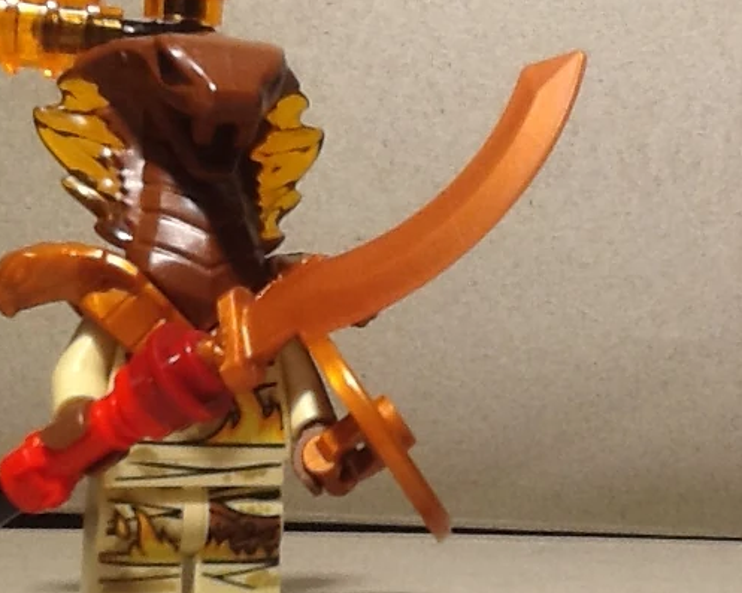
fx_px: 1822
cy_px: 418
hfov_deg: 22.8
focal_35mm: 83
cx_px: 545
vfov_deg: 18.4
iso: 50
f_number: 2.4
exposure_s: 1/120
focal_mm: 2.03
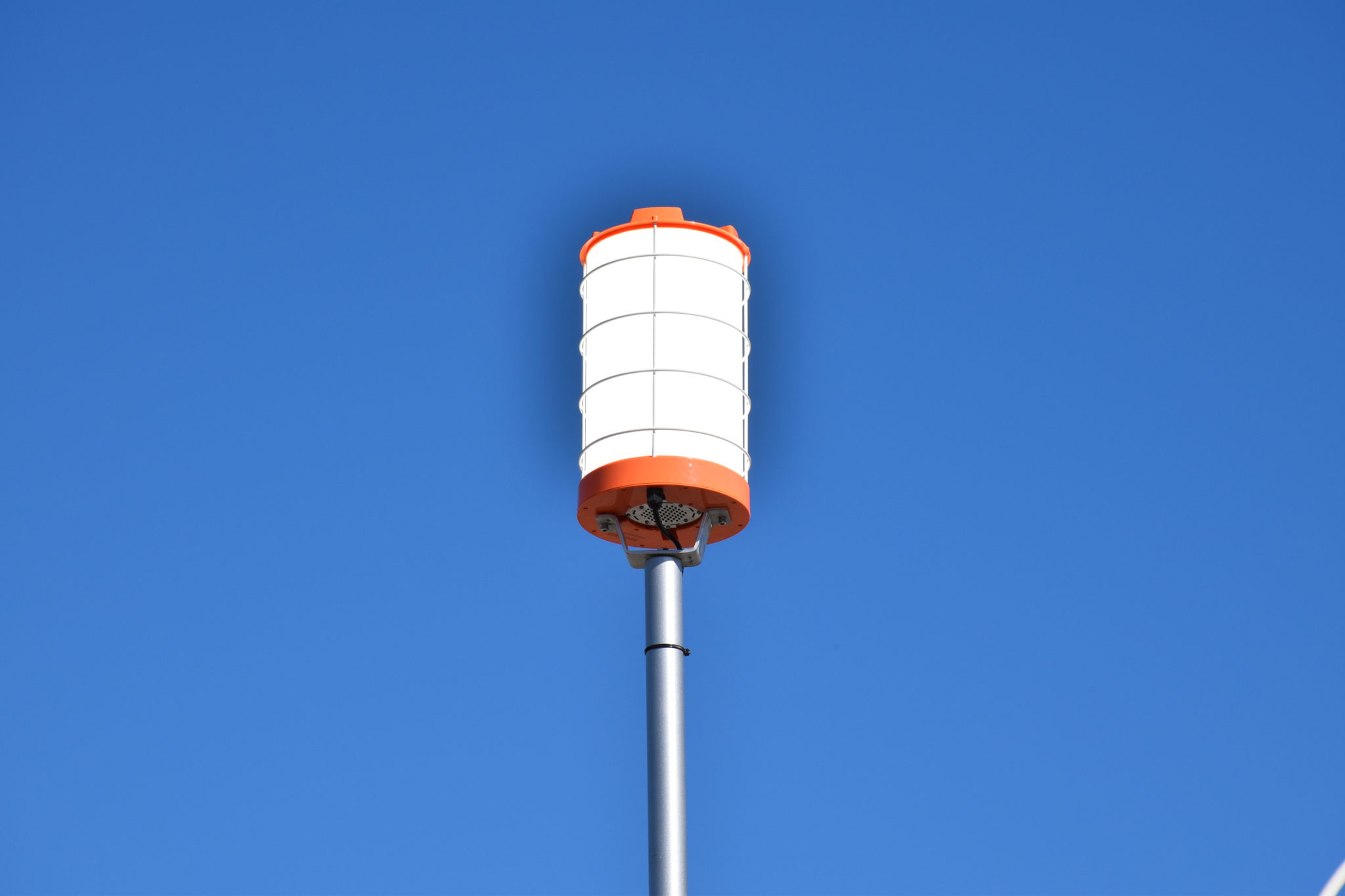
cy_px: 448
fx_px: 5603
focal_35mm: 150
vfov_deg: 9.1
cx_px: 672
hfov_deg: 13.7
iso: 200
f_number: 13
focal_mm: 100
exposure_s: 1/640
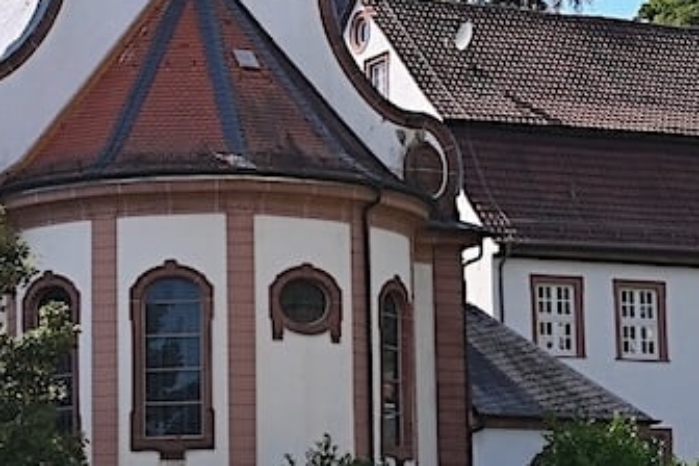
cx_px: 206
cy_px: 70
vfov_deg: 8.7
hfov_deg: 13.1
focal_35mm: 157
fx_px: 3048
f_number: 11
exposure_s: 1/500
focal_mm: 44
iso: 400
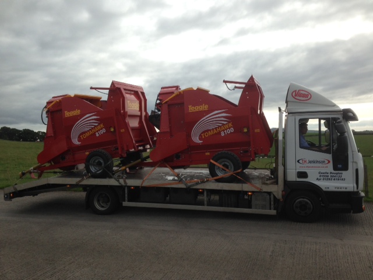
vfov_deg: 42.9
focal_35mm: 33
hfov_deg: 55.4
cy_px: 140
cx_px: 186
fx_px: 356
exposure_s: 1/1506
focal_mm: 4.12
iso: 50
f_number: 2.4
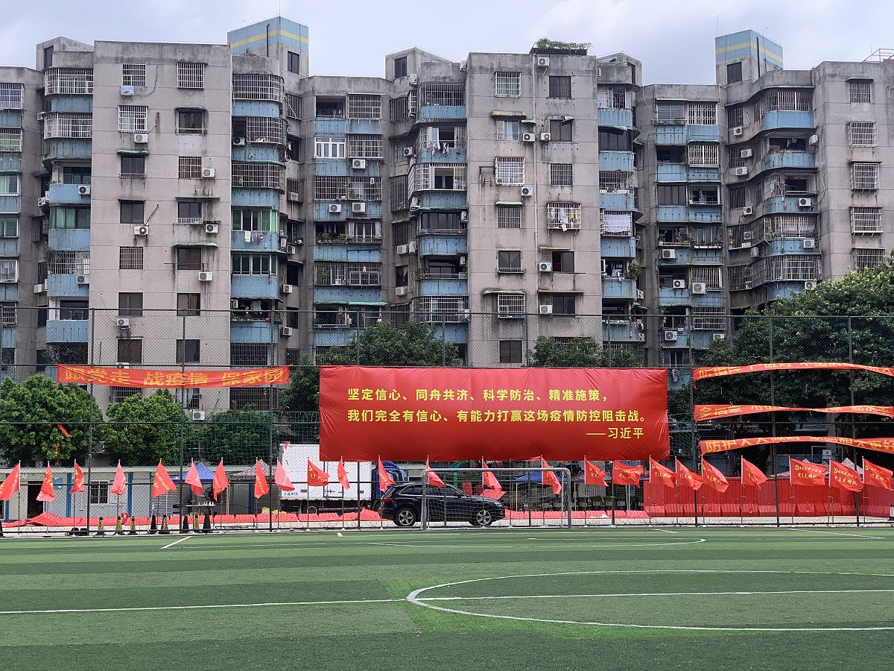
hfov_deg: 36.8
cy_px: 336
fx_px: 1343
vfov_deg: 28.0
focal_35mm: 52
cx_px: 447
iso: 16
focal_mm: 6
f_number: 2.4
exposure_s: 1/521
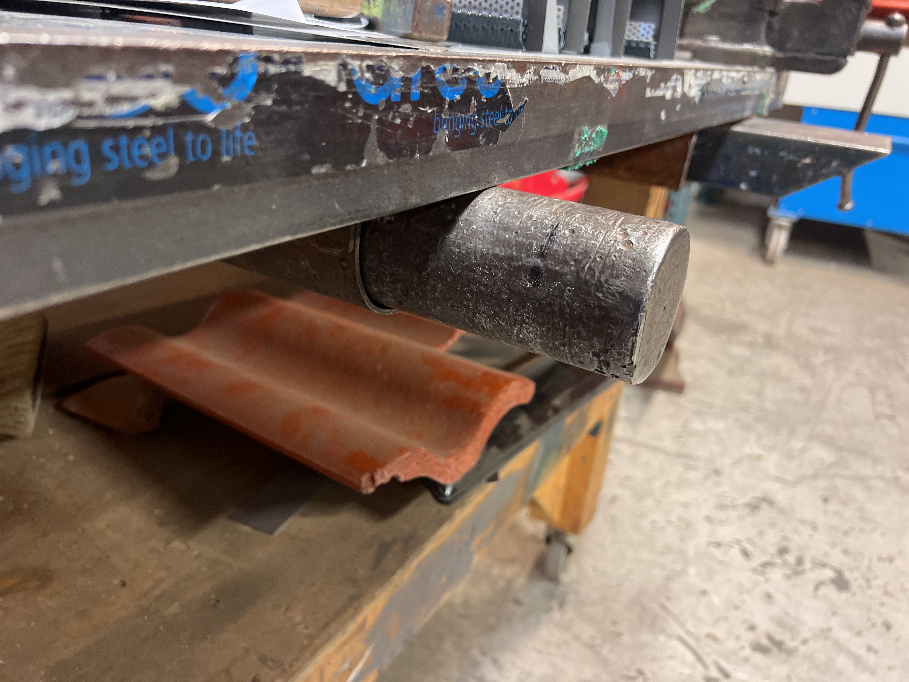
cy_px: 341
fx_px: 683
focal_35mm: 26
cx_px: 454
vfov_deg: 53.1
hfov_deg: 67.3
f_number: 1.5
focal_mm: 5.7
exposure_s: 1/50
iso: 250
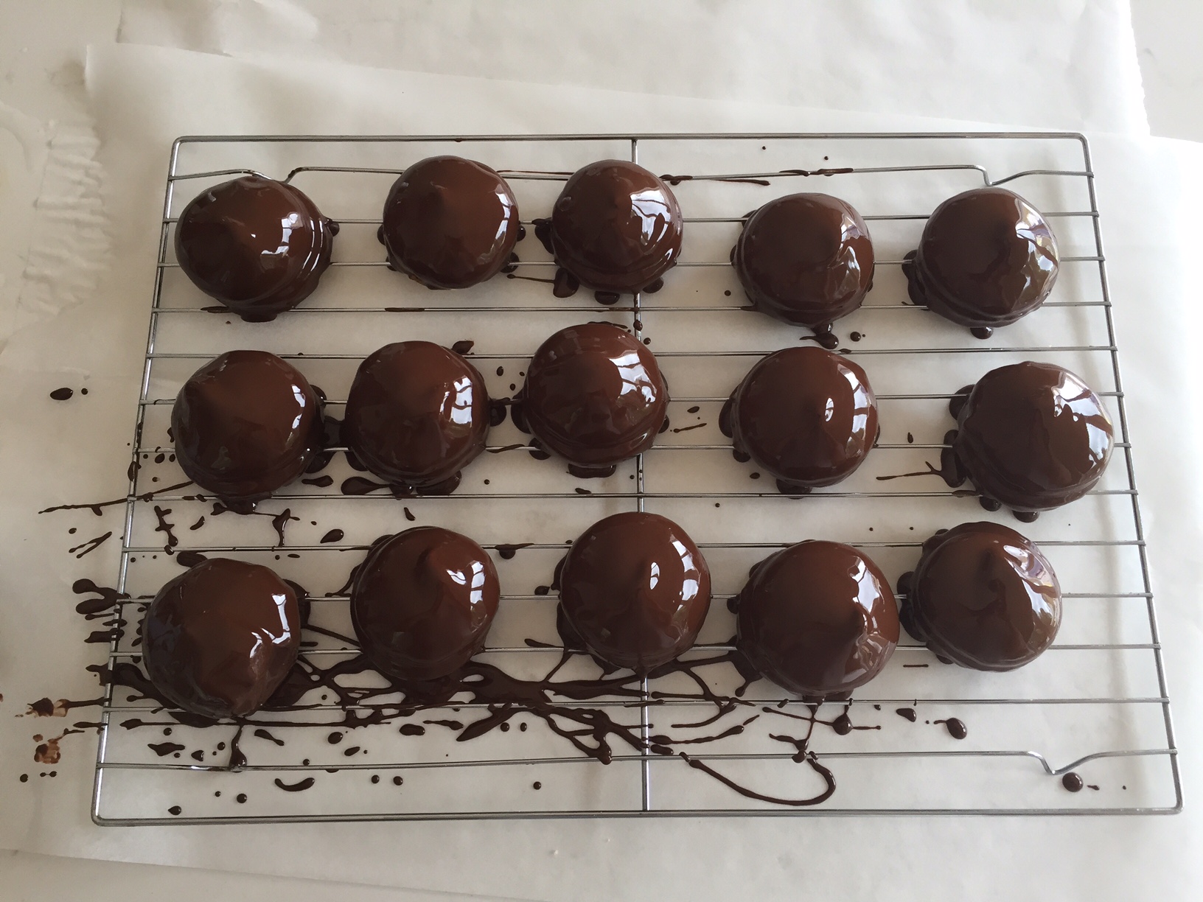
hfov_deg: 61.7
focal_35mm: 29
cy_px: 451
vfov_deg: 48.2
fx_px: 1008
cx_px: 602
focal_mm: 4.15
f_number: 2.2
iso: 32
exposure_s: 1/33
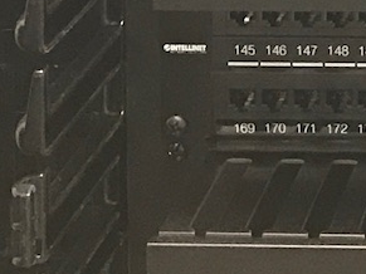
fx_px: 2082
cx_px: 663
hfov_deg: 9.5
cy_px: -411
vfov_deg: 7.0
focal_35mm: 197
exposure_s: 1/15
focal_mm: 3.99
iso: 100
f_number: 1.8
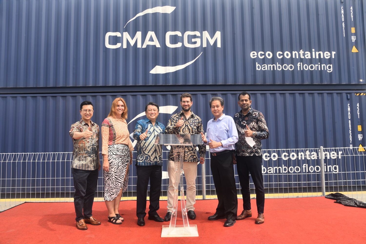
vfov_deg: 48.0
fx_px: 275
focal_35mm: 27
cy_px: 122
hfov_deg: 67.4
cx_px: 183
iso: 100
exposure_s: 1/80
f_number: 13
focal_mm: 27
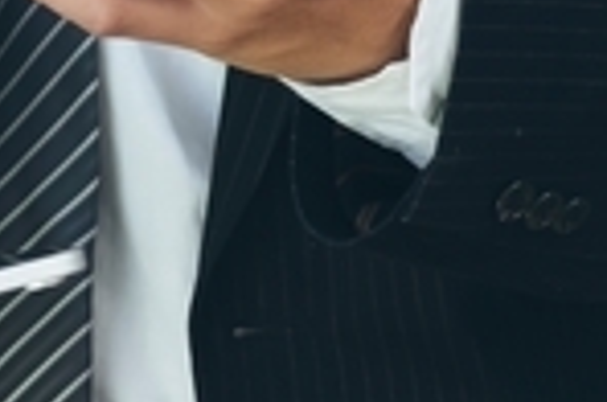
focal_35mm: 332
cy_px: -137
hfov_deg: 6.1
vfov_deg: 4.1
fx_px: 5586
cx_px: -324
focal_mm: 55
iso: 400
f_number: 2.8
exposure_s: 1/125
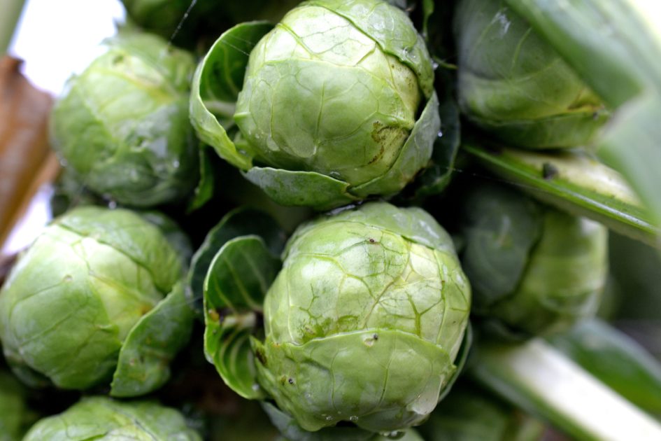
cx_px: 330
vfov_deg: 22.6
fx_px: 1102
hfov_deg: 33.4
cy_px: 220
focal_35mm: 60
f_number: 5
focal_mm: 40
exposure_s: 1/100
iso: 400
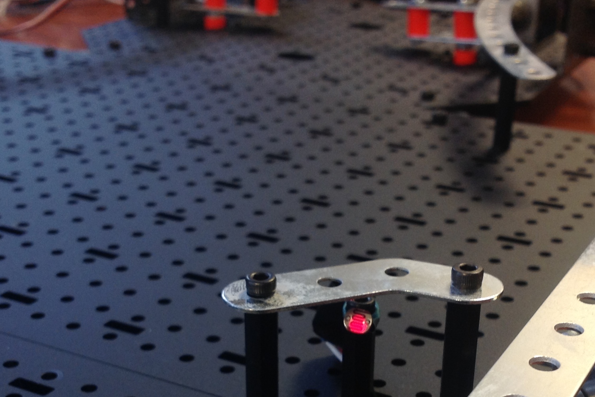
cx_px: 322
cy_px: 375
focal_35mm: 63
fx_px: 1041
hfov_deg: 31.9
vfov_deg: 21.0
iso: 50
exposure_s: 1/20
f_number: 2.4
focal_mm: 4.28
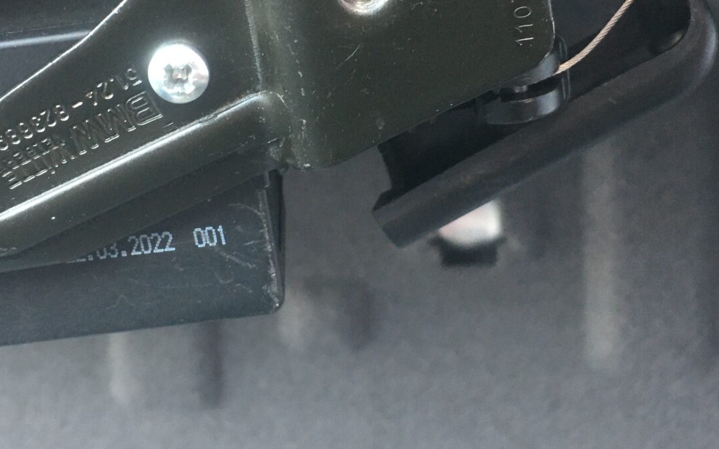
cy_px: 134
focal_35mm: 58
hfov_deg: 35.0
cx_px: 294
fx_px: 1136
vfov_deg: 22.2
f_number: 2.2
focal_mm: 4.15
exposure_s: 1/30
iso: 100
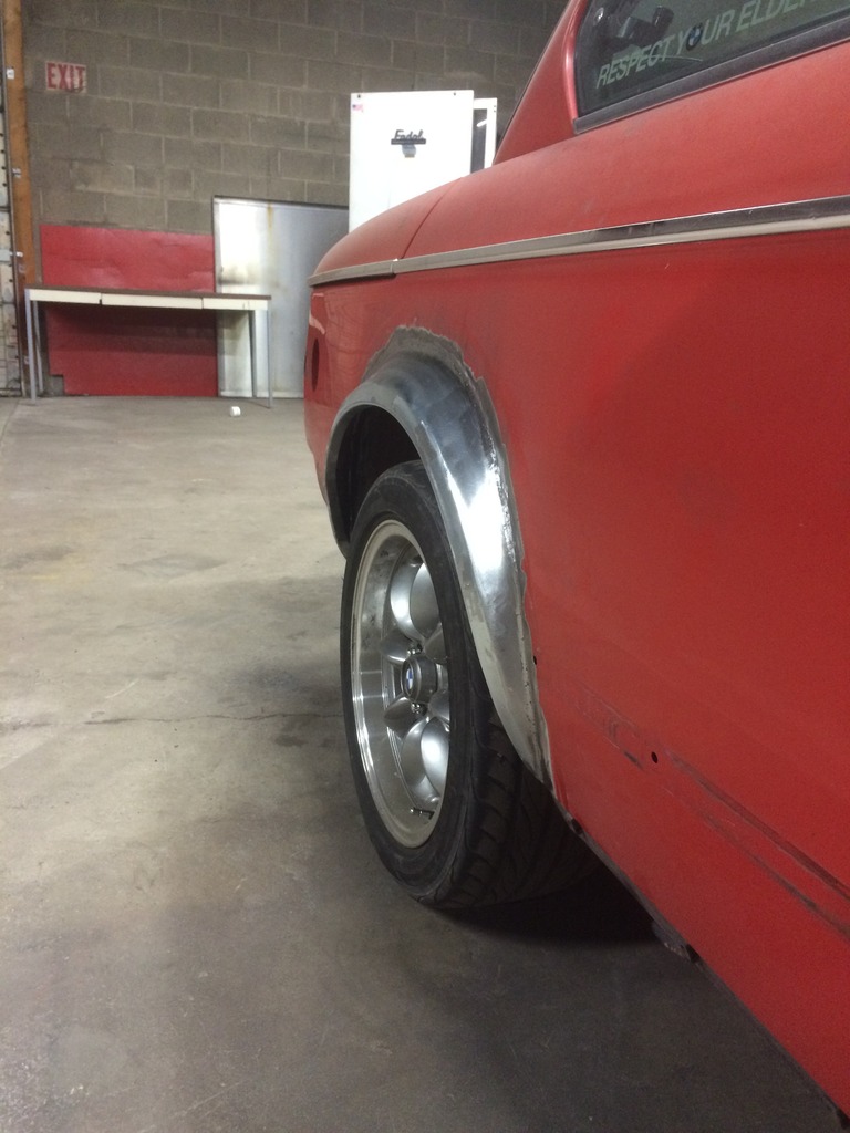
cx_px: 425
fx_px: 949
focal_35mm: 29
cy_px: 566
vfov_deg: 61.7
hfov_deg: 48.2
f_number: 2.2
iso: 250
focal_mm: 4.15
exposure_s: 1/30
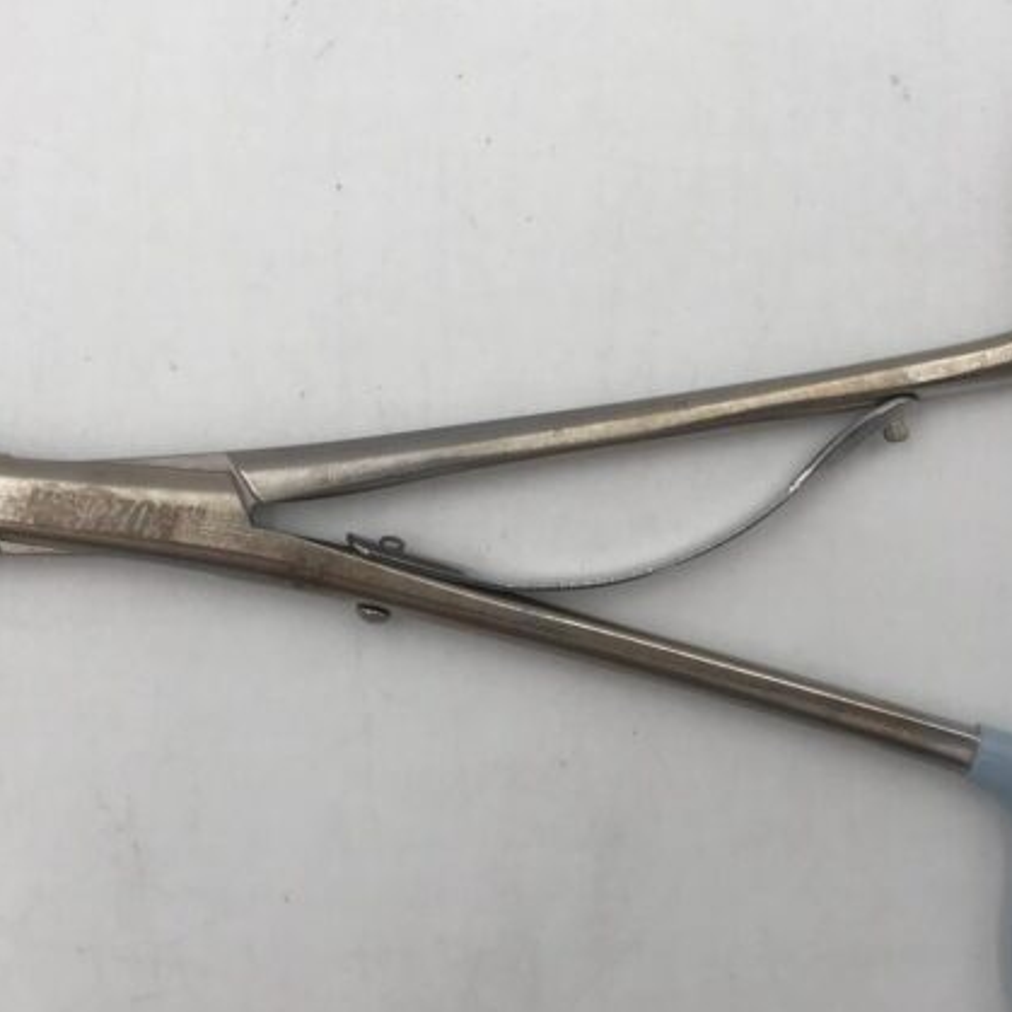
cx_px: 507
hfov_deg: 29.1
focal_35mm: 59
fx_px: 1951
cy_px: 498
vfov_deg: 29.1
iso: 25
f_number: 1.8
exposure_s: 1/120
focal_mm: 3.99
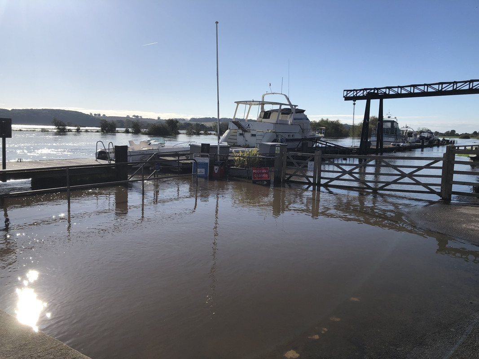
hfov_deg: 63.4
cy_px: 180
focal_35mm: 28
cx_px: 240
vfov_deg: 49.7
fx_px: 387
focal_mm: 3.99
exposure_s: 1/4000
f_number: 1.8
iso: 25
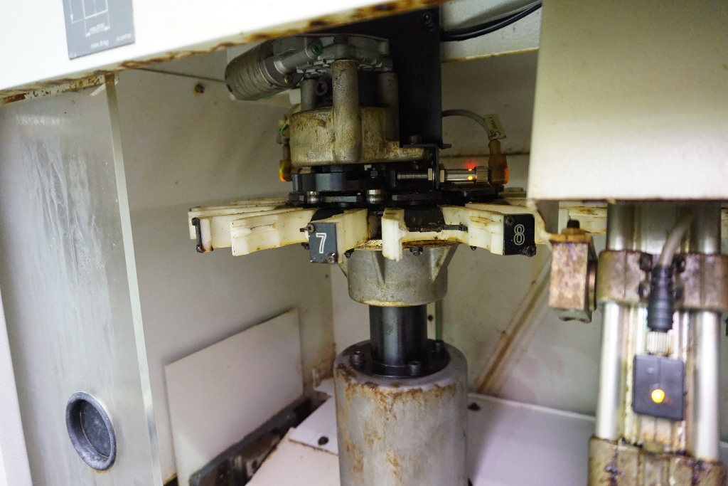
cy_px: 243
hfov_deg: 73.7
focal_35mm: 24
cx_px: 364
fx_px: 485
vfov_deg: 53.1
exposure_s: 1/20
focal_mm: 16
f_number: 3.5
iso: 3200
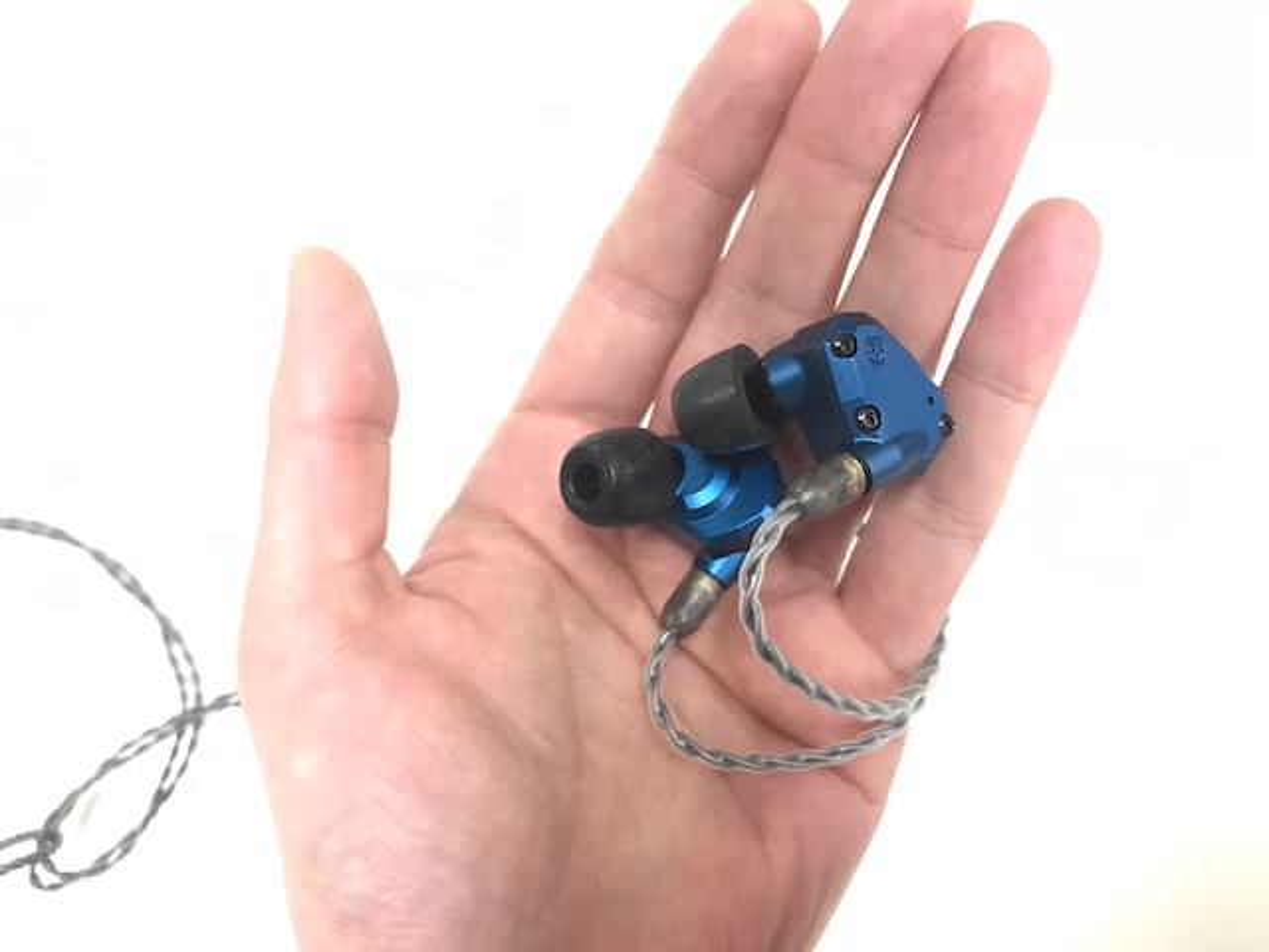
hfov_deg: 63.4
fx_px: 1026
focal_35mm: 28
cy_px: 476
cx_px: 634
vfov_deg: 49.7
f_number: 1.8
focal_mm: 3.99
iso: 50
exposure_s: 1/15
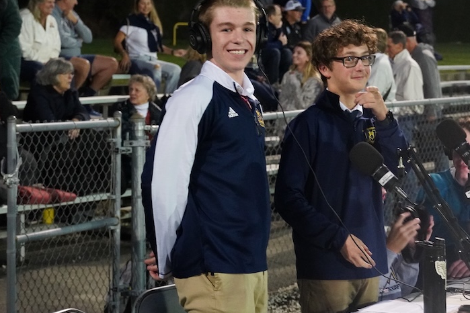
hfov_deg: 17.9
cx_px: 322
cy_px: 139
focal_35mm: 114
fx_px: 1484
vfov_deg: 12.0
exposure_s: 1/30
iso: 6400
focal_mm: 53
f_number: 5
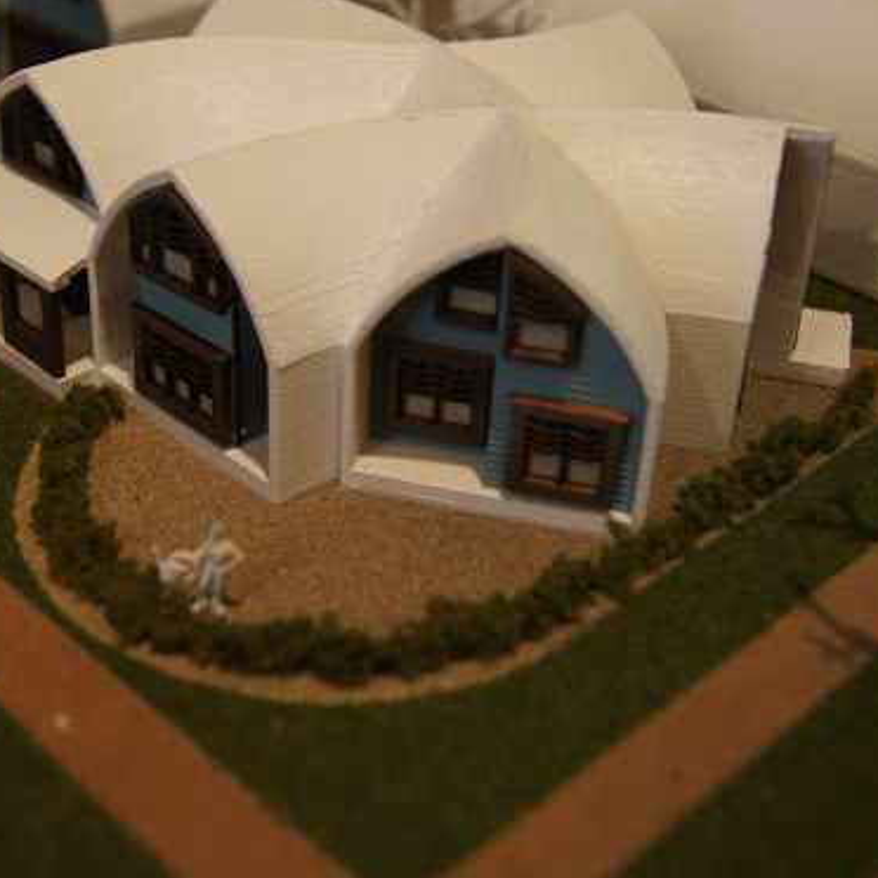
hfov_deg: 30.9
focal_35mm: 55
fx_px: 1578
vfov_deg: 31.0
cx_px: 304
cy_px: 365
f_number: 4
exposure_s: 1/40
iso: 800
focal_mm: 24
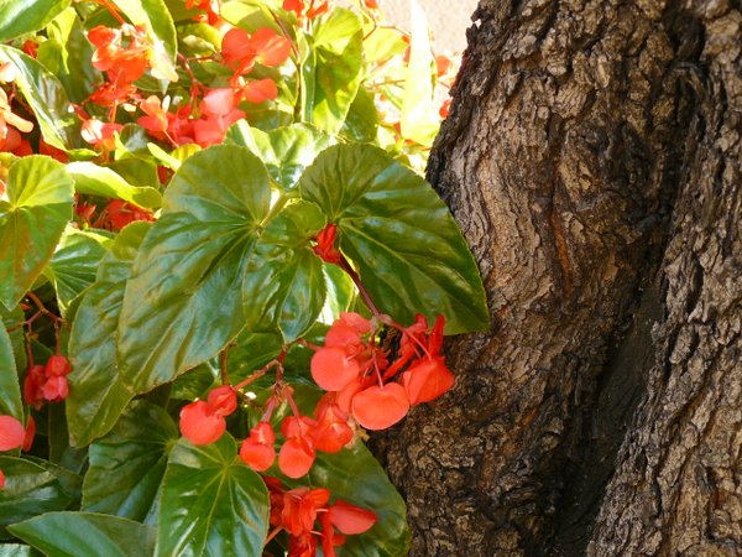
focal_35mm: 84
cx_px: 371
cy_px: 278
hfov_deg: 23.3
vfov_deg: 17.6
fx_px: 1801
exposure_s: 1/50
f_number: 3.2
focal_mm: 11.6
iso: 100
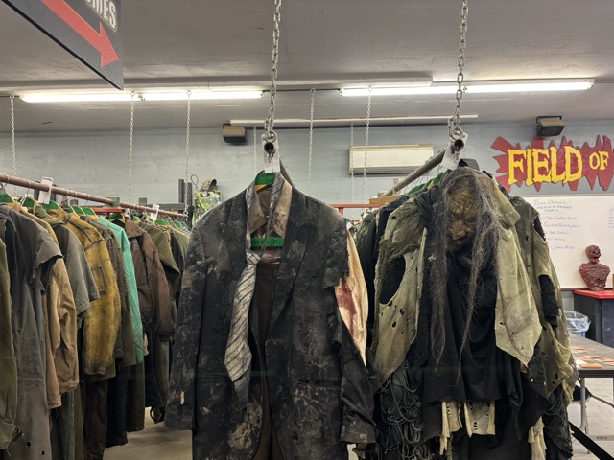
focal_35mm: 26
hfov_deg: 67.3
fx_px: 461
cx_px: 307
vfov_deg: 53.1
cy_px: 230
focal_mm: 5.96
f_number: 1.6
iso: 100
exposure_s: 1/46
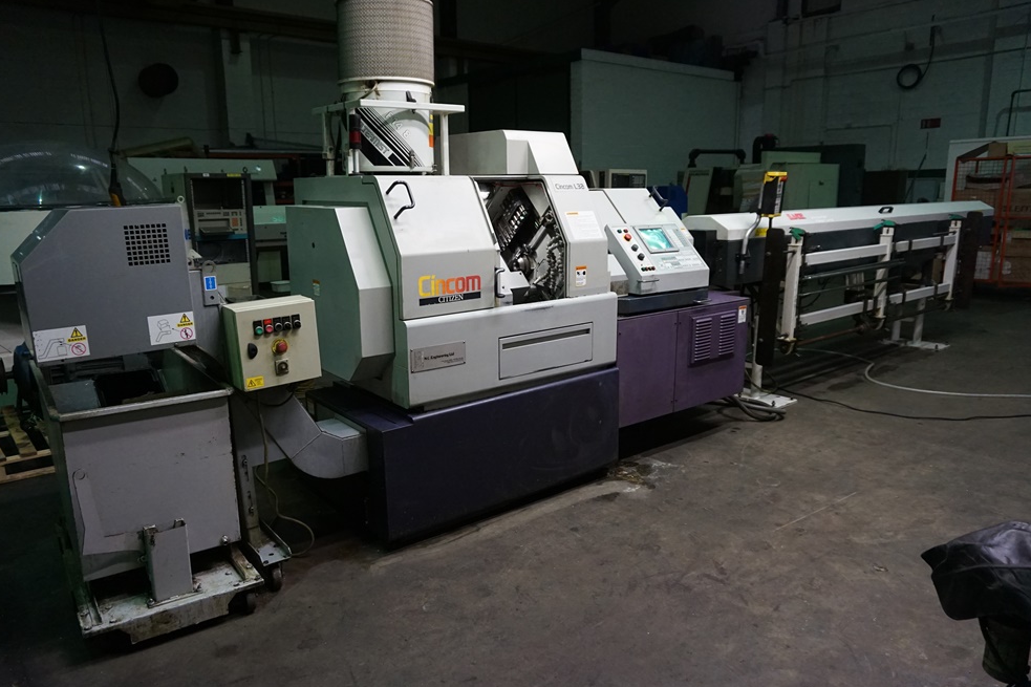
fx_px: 716
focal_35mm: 25
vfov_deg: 51.3
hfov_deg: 71.5
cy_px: 351
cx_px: 495
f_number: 4
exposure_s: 1/160
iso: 1600
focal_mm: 16
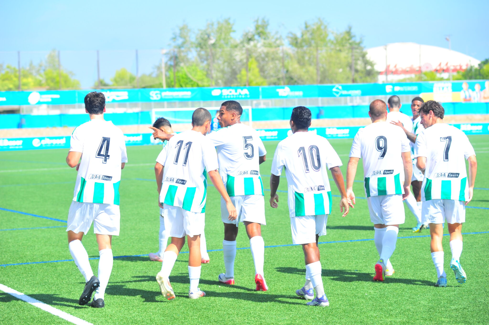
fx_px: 1520
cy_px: 162
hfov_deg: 18.3
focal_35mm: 112
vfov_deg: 12.2
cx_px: 244
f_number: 5.6
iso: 250
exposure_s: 1/1000
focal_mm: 112
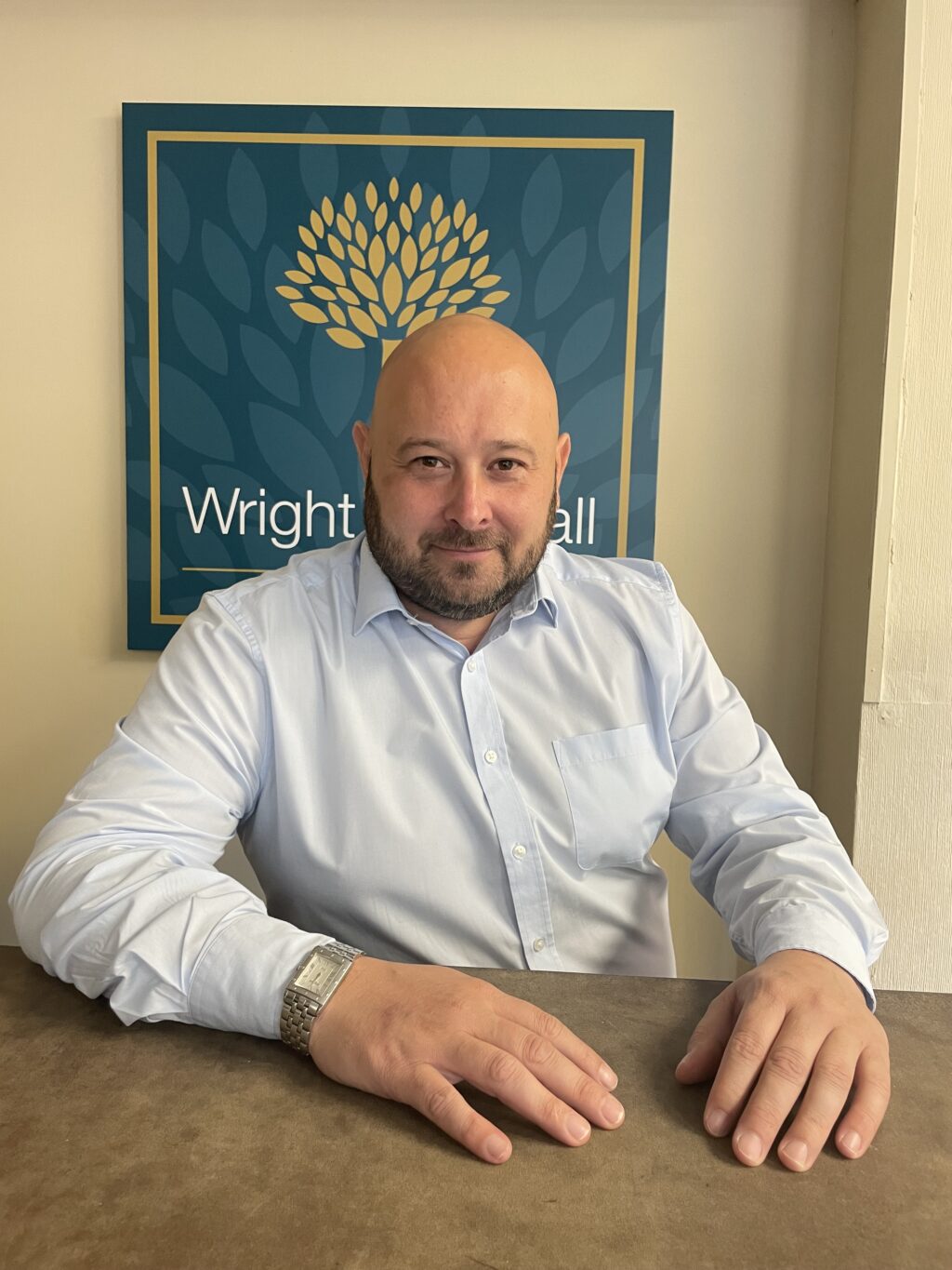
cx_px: 476
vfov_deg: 67.3
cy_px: 635
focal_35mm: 26
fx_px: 953
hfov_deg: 53.1
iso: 160
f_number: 1.6
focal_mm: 4.2
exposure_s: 1/50
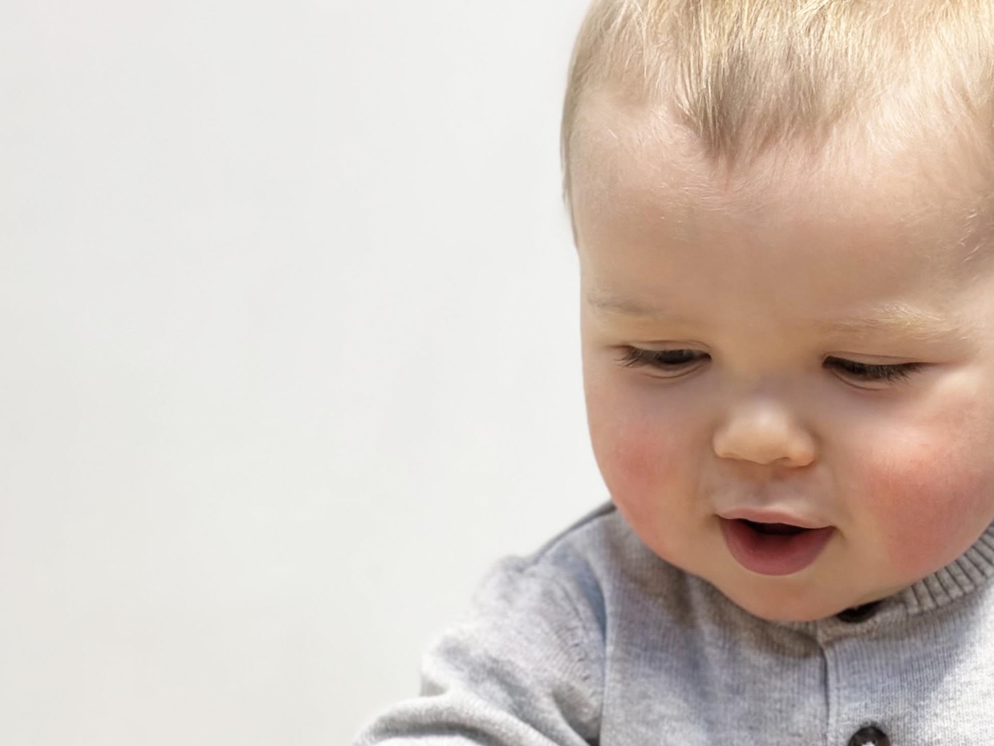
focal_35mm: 99
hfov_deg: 19.8
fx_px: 2843
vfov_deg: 14.8
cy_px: 673
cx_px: 326
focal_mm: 6.86
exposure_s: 1/50
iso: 200
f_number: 1.78
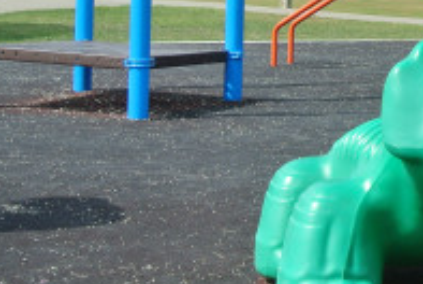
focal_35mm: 137
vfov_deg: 10.0
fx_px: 1612
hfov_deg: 14.1
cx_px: 616
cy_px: 5
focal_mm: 16.9
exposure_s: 1/400
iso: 100
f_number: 4.5
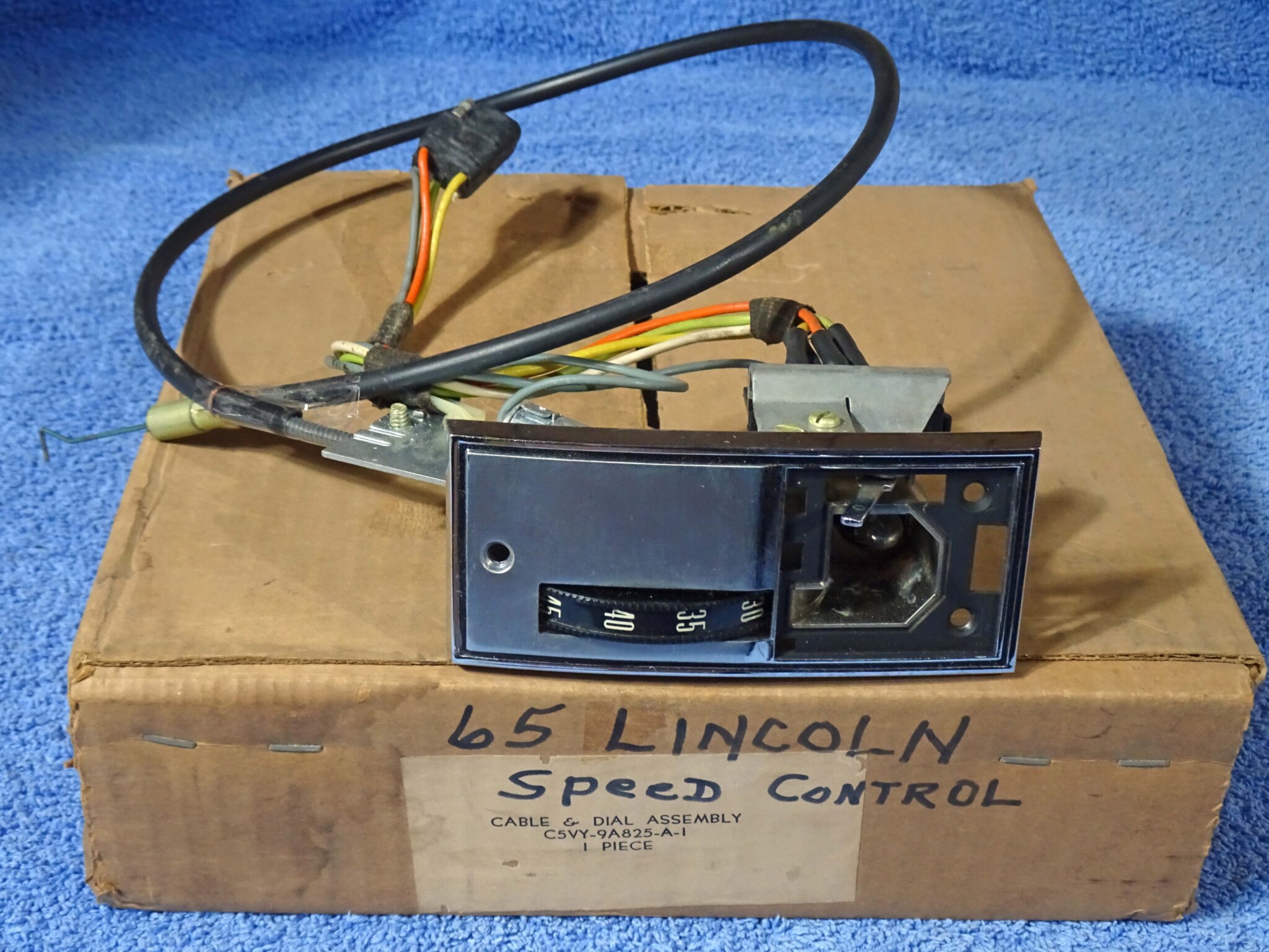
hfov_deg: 39.7
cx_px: 634
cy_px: 476
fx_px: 1760
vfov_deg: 30.3
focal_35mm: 48
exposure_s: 1/15
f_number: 4.5
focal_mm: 8.18
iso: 800
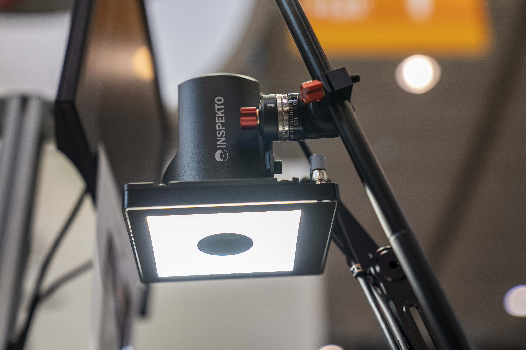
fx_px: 847
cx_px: 263
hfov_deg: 34.5
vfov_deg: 23.4
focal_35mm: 58
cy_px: 175
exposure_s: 1/200
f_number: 2.8
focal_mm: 58
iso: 400
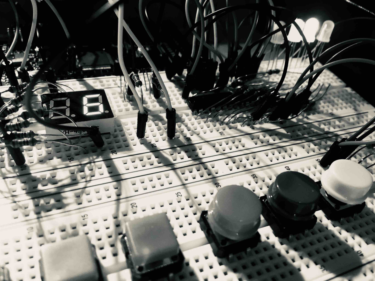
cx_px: 188
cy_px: 140
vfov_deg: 48.2
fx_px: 314
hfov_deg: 61.7
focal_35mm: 29
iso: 100
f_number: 2.2
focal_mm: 4.15
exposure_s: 1/33
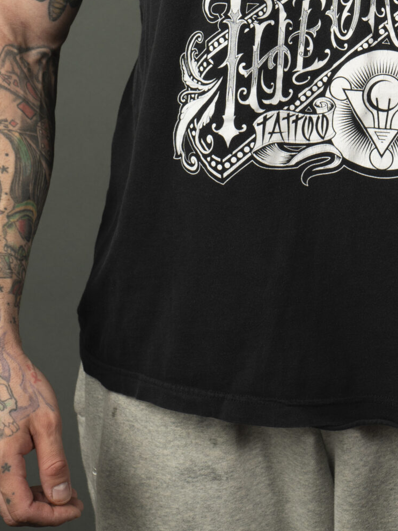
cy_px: -93
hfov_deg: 8.0
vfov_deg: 10.6
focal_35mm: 184
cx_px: 354
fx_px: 2822
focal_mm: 74
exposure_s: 1/160
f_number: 11
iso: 100
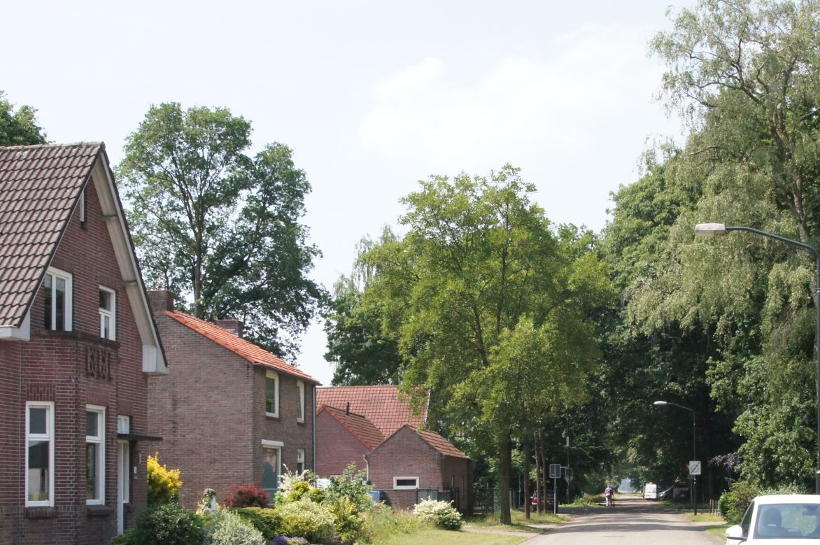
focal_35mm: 59
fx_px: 1343
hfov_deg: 33.9
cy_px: 418
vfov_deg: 22.7
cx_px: 476
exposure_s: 1/800
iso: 1600
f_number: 11
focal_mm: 24
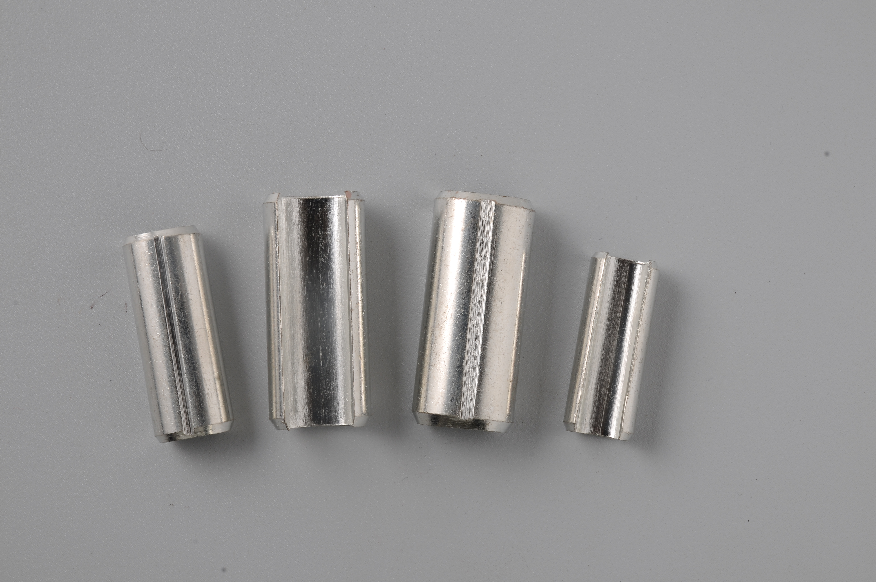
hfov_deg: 19.5
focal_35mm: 105
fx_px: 2552
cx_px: 438
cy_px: 291
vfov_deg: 13.0
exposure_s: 1/80
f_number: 22
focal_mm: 70
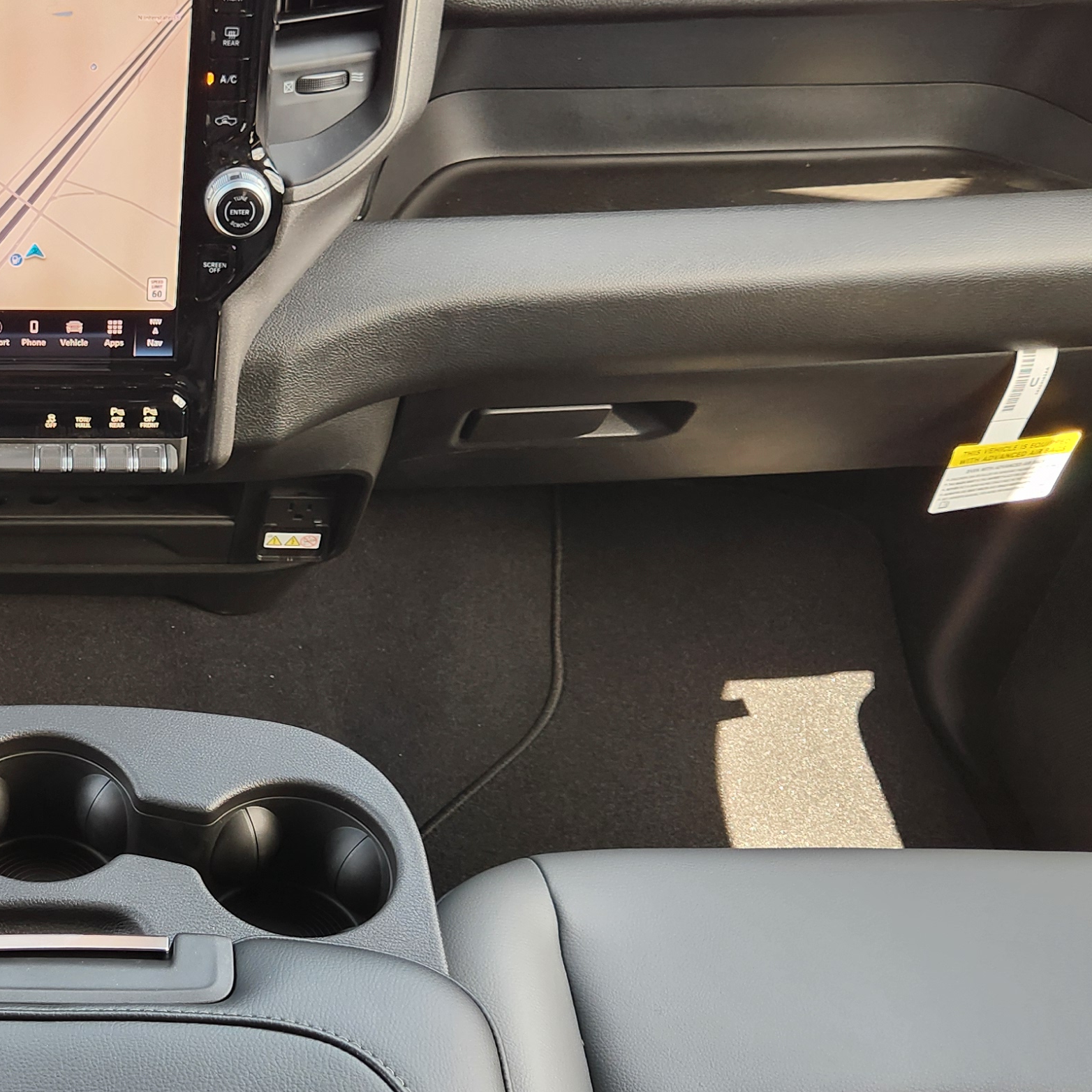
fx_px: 1856
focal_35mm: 52
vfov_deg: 32.6
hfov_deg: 30.5
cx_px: 4
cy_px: 690
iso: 100
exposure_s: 1/180
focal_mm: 5.4
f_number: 1.8
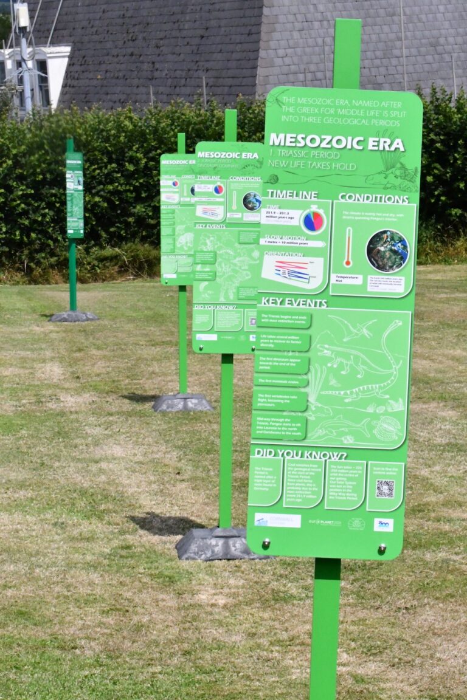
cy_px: 350
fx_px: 2043
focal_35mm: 105
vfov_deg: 19.5
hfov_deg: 13.0
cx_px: 234
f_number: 29
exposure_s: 1/3200
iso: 8000
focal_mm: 70
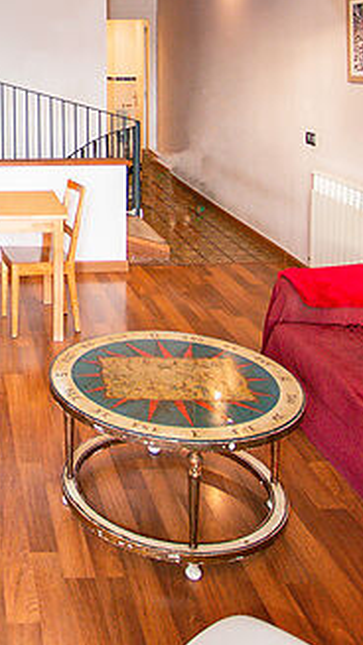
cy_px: 71
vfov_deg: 44.3
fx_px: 719
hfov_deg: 26.3
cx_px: -31
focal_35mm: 42
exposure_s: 1/160
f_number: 4.5
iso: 1000
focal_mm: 14
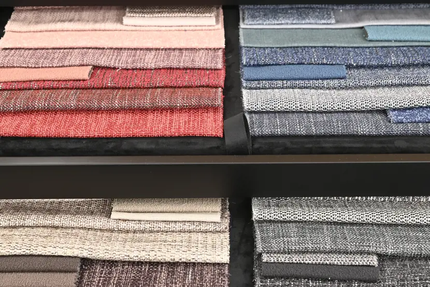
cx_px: 215
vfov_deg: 20.6
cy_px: 144
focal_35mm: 66
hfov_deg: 30.5
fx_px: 788
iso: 100
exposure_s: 1
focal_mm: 44
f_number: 5.6
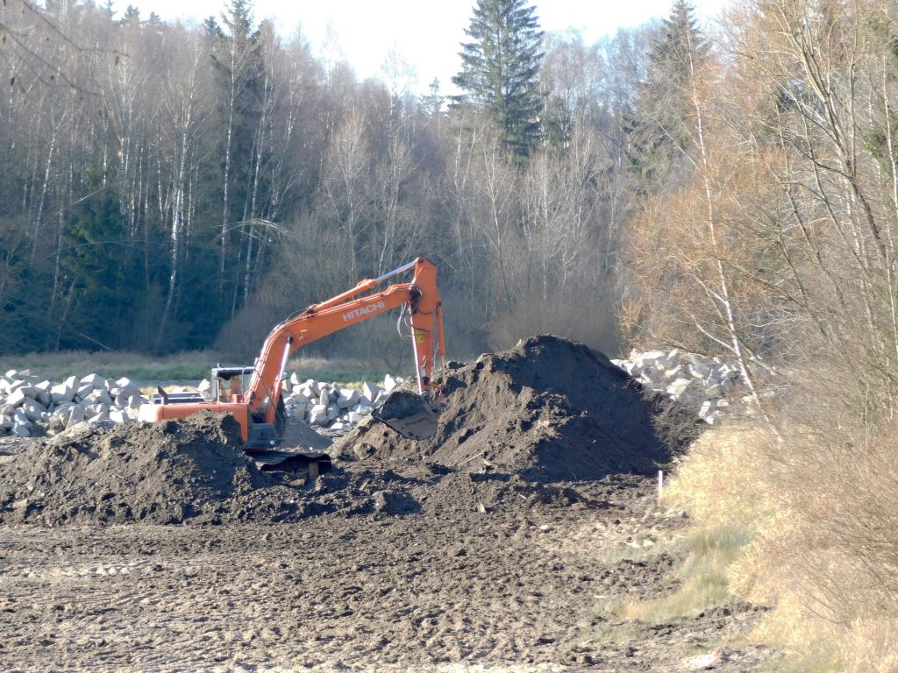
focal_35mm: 202
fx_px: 5240
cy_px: 336
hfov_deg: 9.8
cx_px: 449
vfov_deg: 7.4
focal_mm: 35.9
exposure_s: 1/100
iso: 125
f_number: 5.4
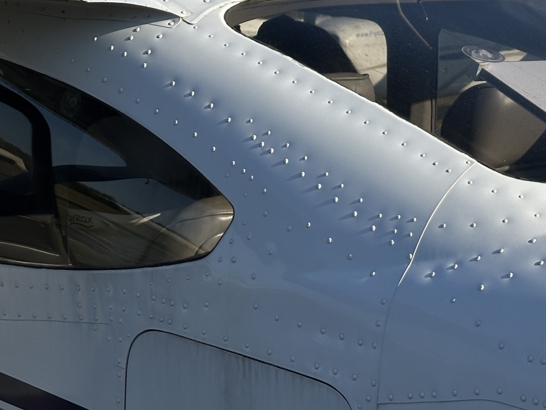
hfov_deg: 18.9
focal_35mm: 102
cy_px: 102
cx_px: 513
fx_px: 1609
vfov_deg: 14.4
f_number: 1.78
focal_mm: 6.86
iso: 64
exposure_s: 1/5882
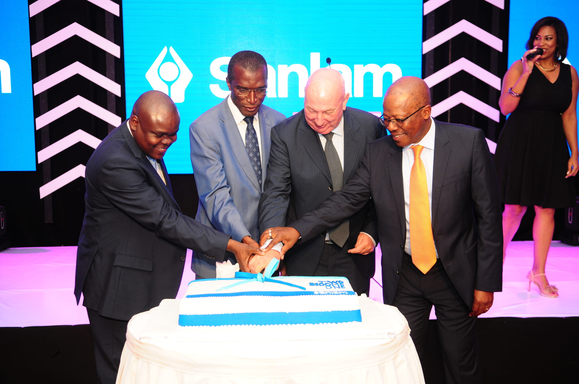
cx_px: 290
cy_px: 192
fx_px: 675
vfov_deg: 31.8
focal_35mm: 42
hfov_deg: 46.5
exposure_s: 1/125
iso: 400
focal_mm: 28
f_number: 5.6
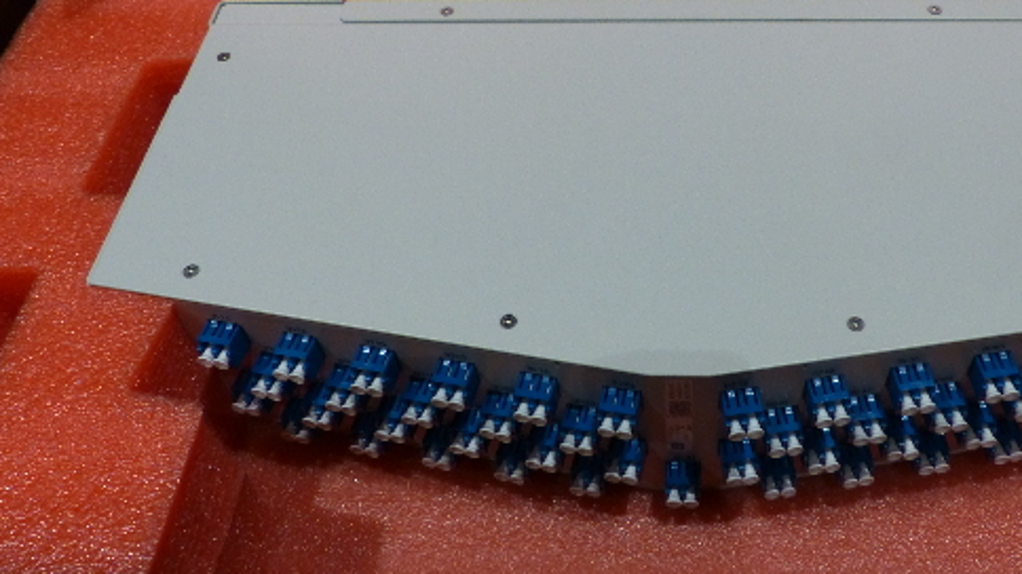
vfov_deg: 32.7
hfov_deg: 54.3
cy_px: 234
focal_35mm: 36
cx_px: 671
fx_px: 975
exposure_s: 1/60
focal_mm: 4.5
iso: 250
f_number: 2.8
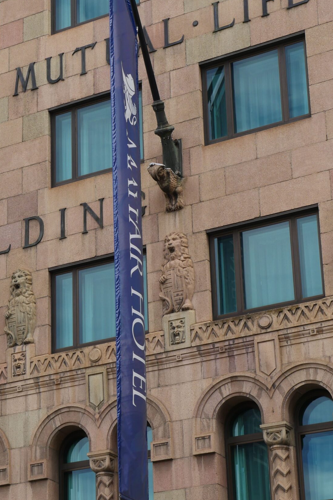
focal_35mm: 104
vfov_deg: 19.6
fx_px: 1443
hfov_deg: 13.1
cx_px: 33
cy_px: 270
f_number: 5
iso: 200
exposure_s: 1/500
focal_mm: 32
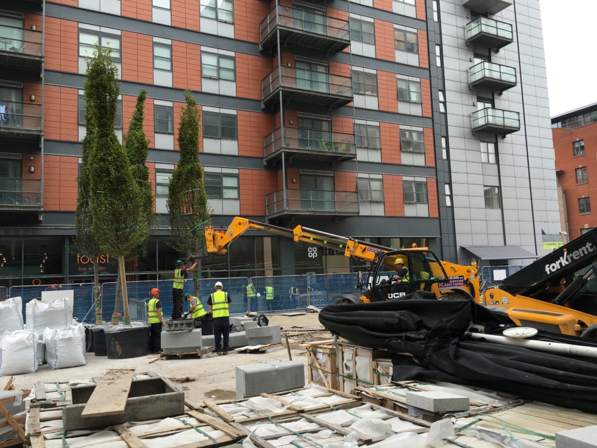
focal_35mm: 29
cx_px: 298
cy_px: 224
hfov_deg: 61.7
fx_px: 500
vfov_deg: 48.2
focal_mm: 4.15
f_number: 2.2
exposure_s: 1/247
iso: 25
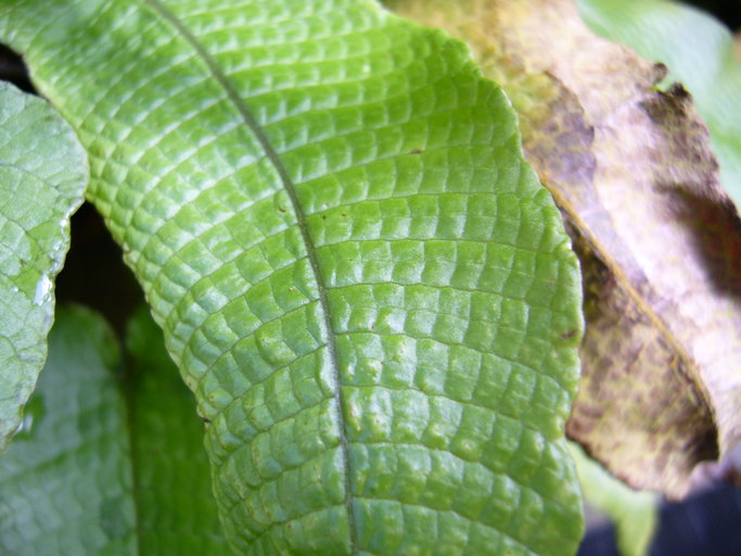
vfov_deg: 40.7
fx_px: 749
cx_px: 370
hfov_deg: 52.6
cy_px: 278
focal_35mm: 35
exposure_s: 1/25
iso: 100
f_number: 2.8
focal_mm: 5.8
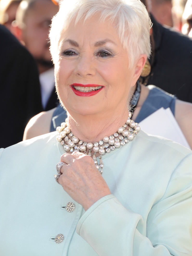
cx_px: 96
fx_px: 2410
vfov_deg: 6.1
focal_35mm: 326
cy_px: 116
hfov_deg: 4.6
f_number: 8
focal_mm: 300
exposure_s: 1/250
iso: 400
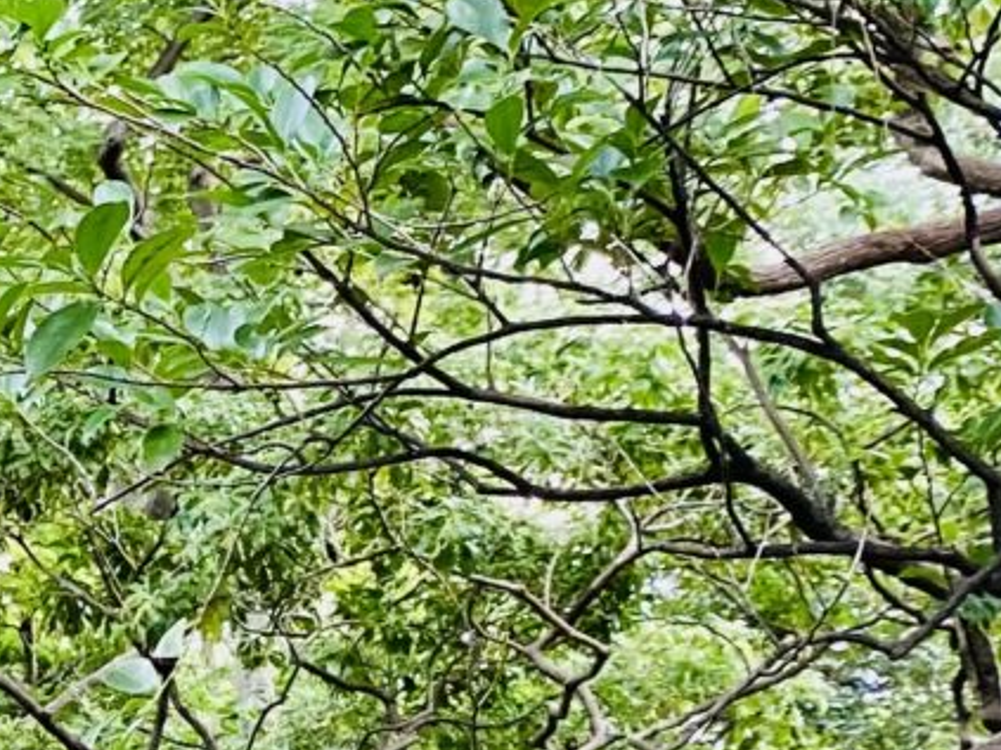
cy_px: 819
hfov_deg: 14.4
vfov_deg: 11.6
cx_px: -603
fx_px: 3643
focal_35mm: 126
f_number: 1.8
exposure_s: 1/76
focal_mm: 4.25
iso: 125
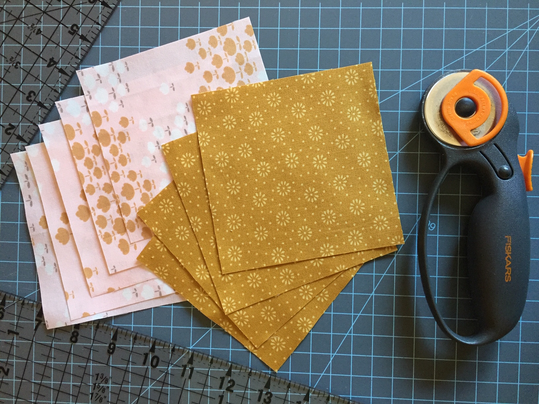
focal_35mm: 29
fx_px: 452
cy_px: 202
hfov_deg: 61.7
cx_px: 270
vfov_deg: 48.2
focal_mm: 4.15
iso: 125
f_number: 2.2
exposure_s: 1/30
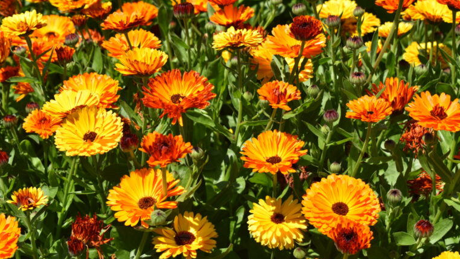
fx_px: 1068
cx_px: 232
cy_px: 107
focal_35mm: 88
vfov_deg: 13.8
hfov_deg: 24.3
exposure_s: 1/250
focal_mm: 55
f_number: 8
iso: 100
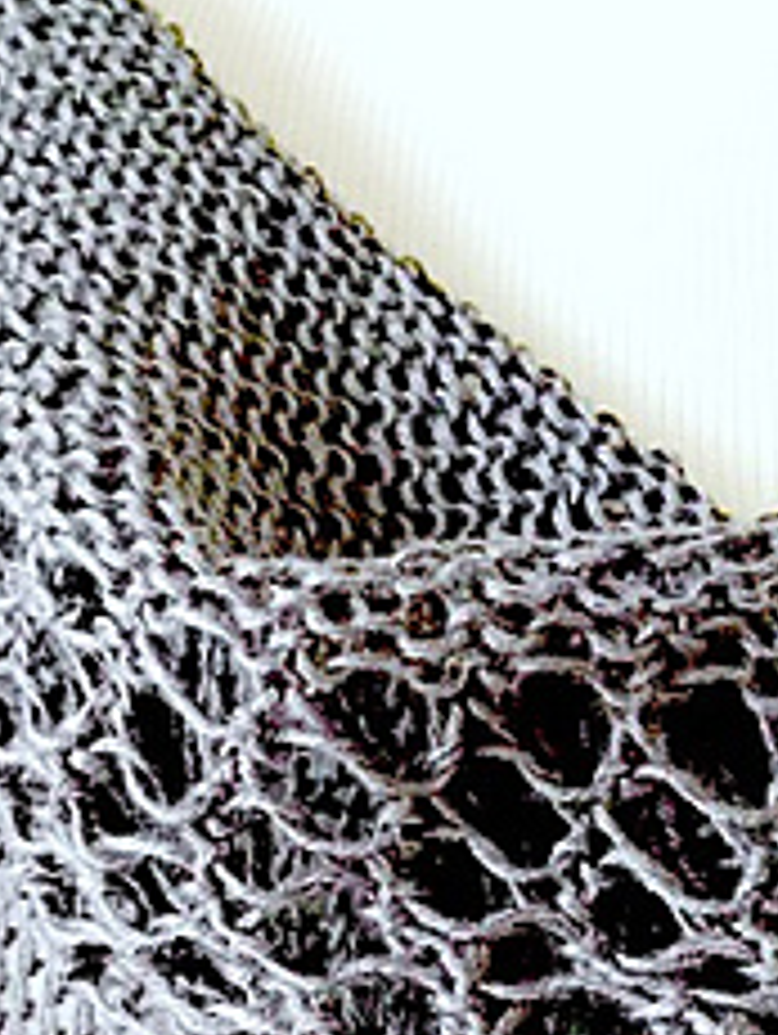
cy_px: 855
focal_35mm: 63
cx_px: 380
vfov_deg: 29.8
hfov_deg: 23.3
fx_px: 1884
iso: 80
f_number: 2.2
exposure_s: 1/15
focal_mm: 4.15
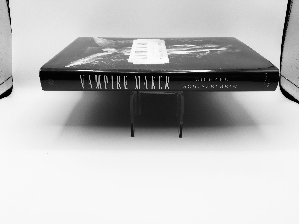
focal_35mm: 29
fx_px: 250
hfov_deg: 61.7
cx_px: 150
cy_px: 112
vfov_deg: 48.2
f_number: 2.2
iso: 32
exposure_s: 1/260
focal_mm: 4.15
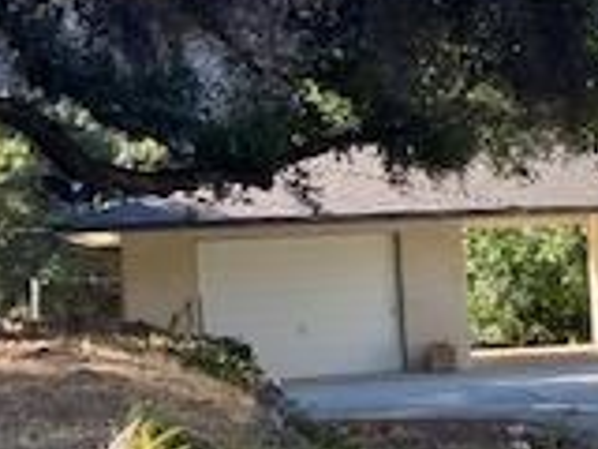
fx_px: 1797
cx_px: 1125
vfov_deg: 14.2
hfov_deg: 15.7
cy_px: 303
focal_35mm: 104
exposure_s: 1/387
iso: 32
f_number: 1.8
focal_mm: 4.25
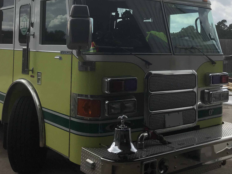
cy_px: 38
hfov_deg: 38.2
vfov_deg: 28.6
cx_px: 114
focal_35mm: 50
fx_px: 335
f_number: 1.8
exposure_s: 1/5319
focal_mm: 3.99
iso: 25
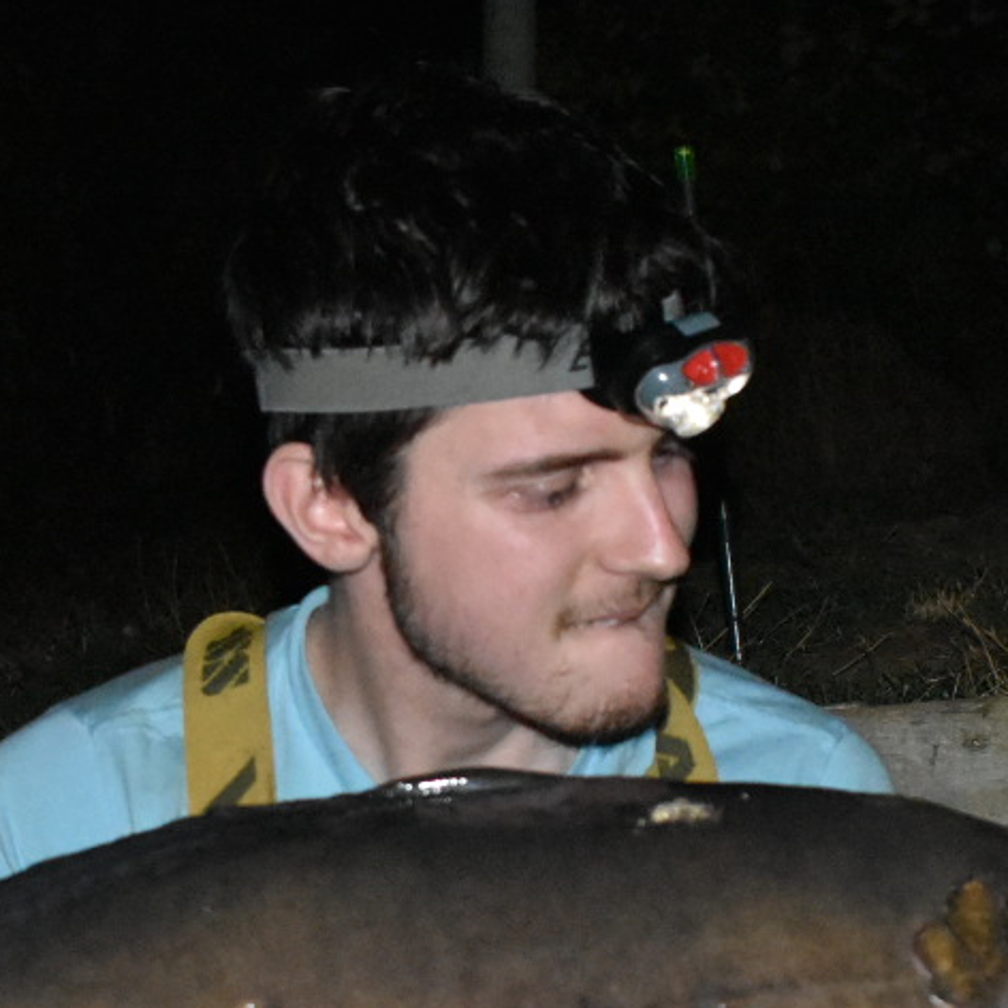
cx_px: 423
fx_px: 3459
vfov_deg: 16.5
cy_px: 790
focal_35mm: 105
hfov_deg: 16.6
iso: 5600
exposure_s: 1/60
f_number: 4
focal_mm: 24
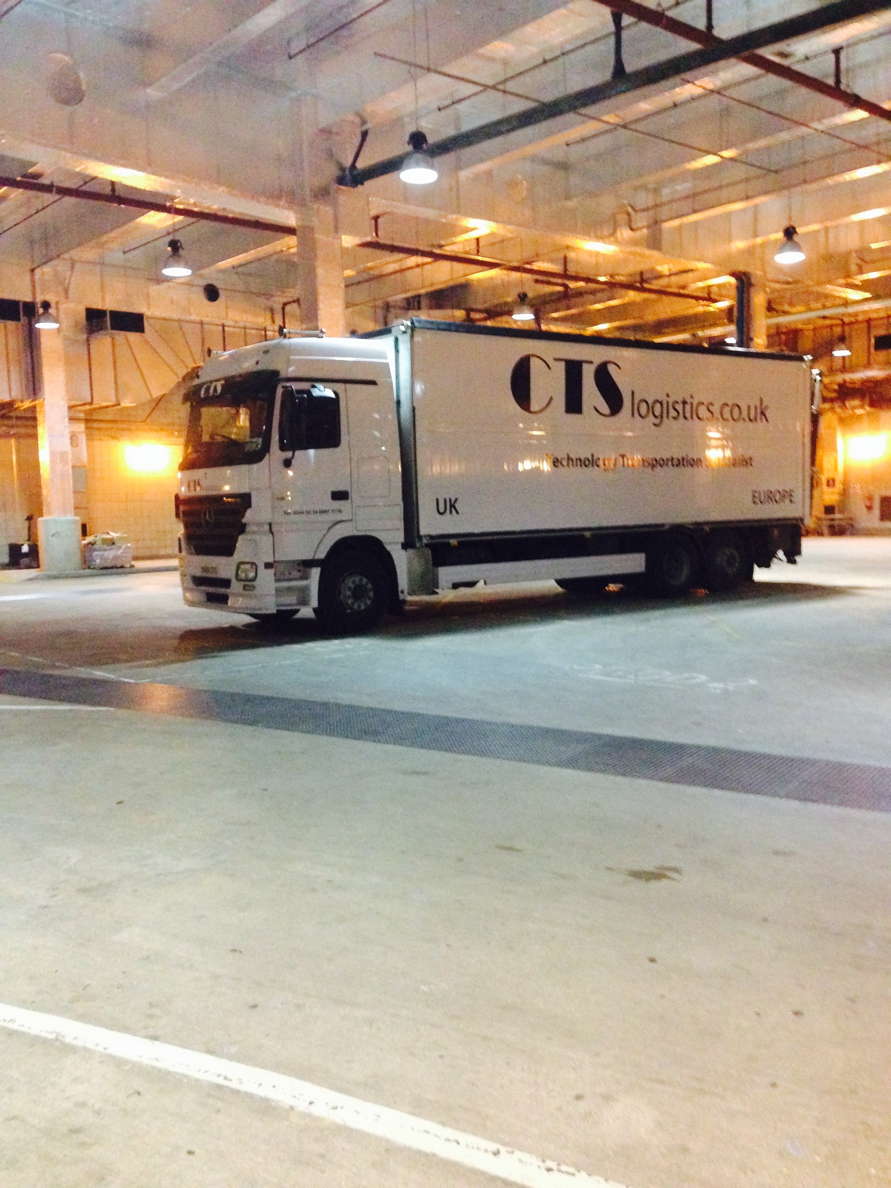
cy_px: 594
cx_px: 446
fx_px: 1133
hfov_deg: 42.9
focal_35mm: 33
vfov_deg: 55.4
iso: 640
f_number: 2.4
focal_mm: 4.12
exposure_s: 1/15
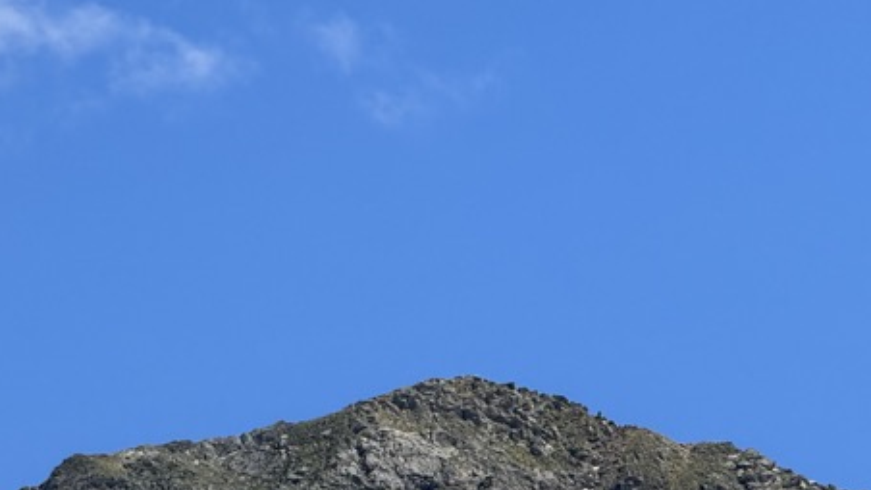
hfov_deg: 7.3
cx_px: 414
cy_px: 571
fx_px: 6835
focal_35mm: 296
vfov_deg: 4.1
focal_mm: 15.66
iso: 50
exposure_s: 1/1422
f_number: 2.8
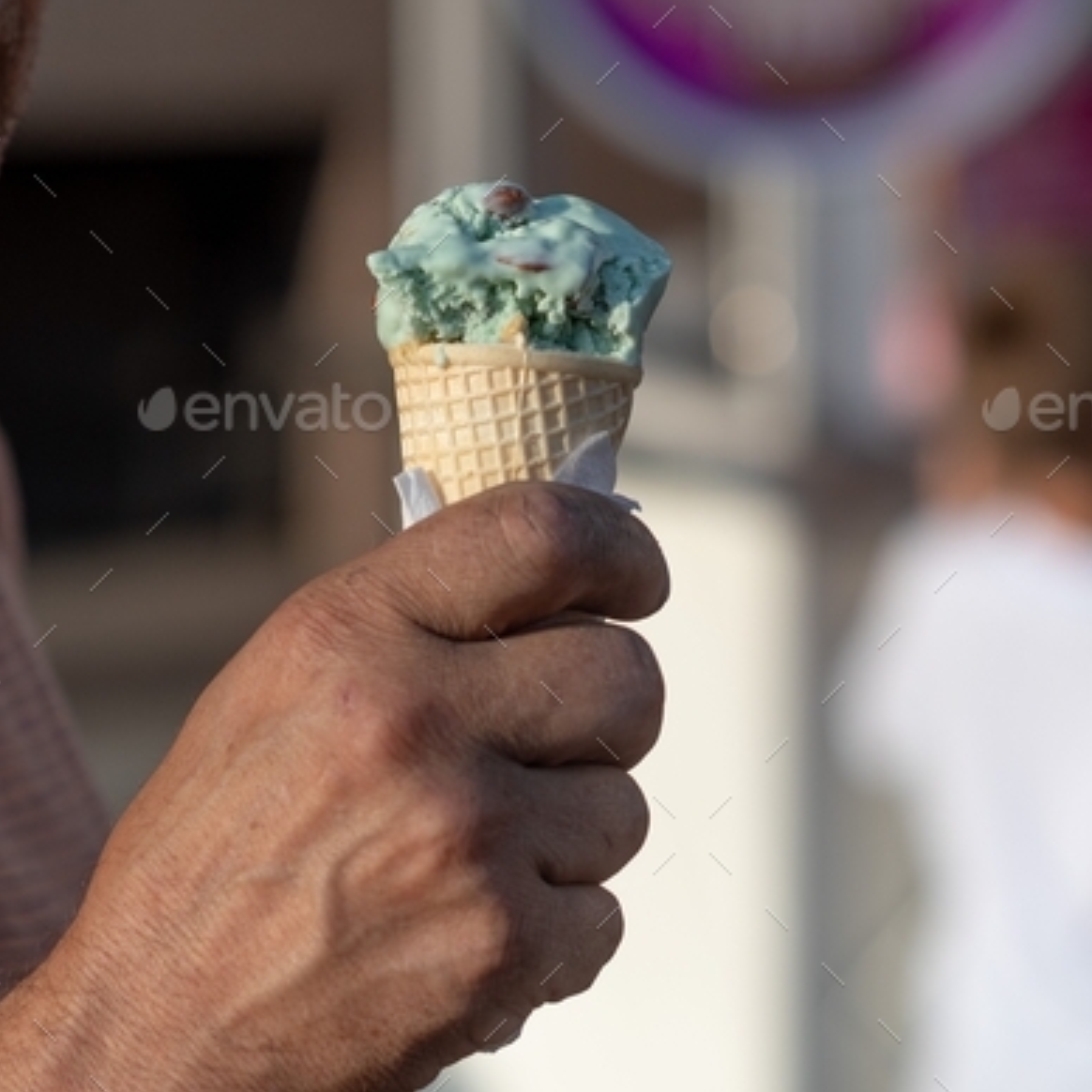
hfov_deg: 10.6
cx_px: 678
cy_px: 542
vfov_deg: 10.6
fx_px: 5876
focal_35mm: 165
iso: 400
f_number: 3.5
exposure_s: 1/5000
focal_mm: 85
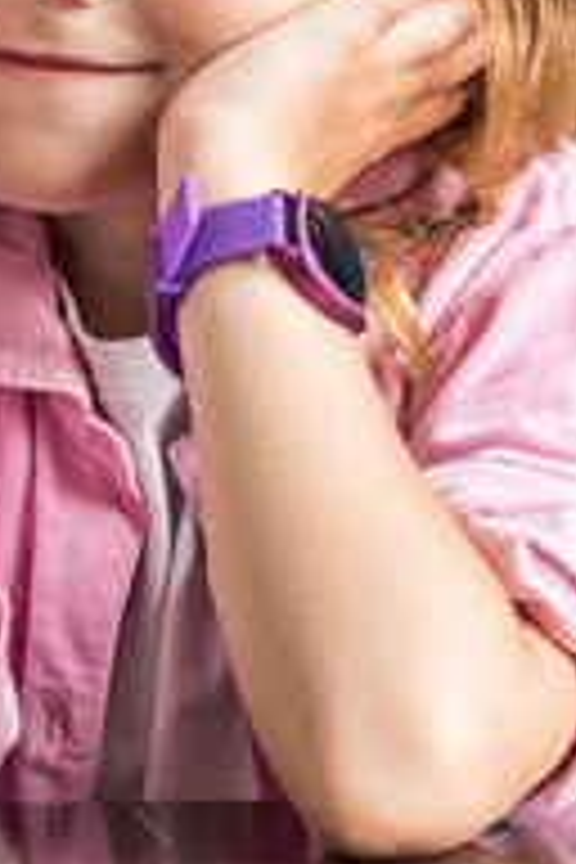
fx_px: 12839
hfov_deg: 2.6
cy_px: -378
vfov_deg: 3.8
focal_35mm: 535
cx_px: -364
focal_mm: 116
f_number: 2.8
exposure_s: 1/250
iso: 640
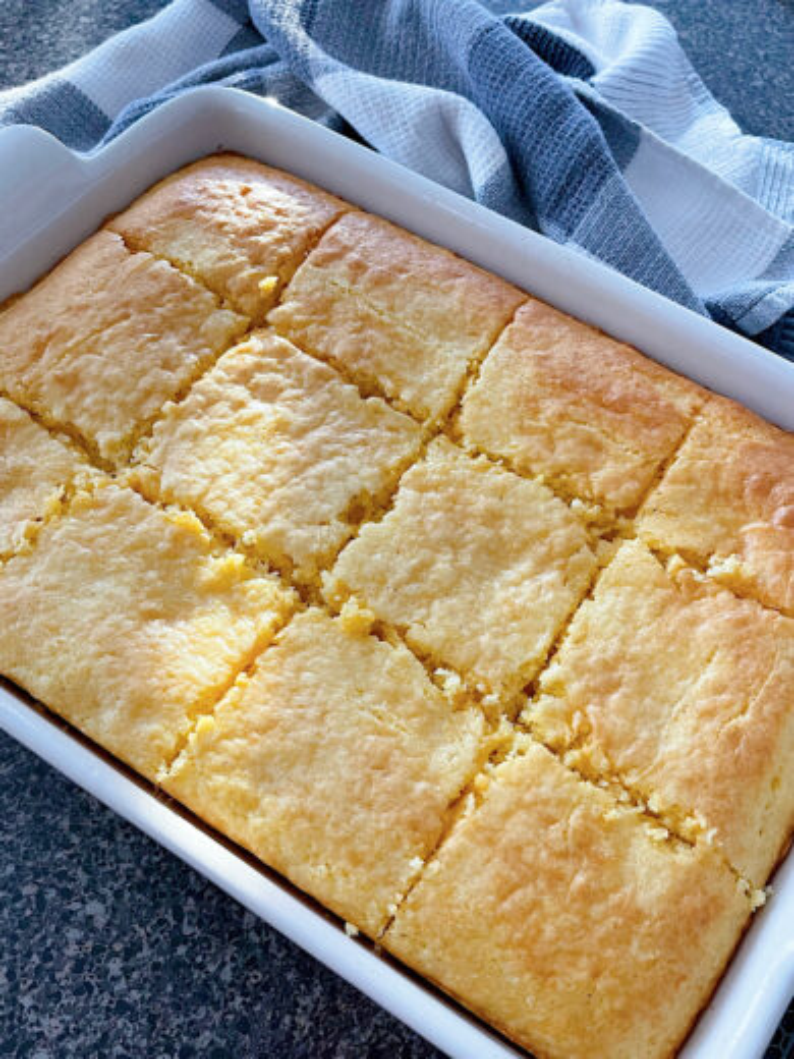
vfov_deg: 67.3
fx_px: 795
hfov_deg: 53.1
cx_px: 397
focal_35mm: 26
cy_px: 530
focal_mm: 5.1
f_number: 1.6
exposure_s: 1/60
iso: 320
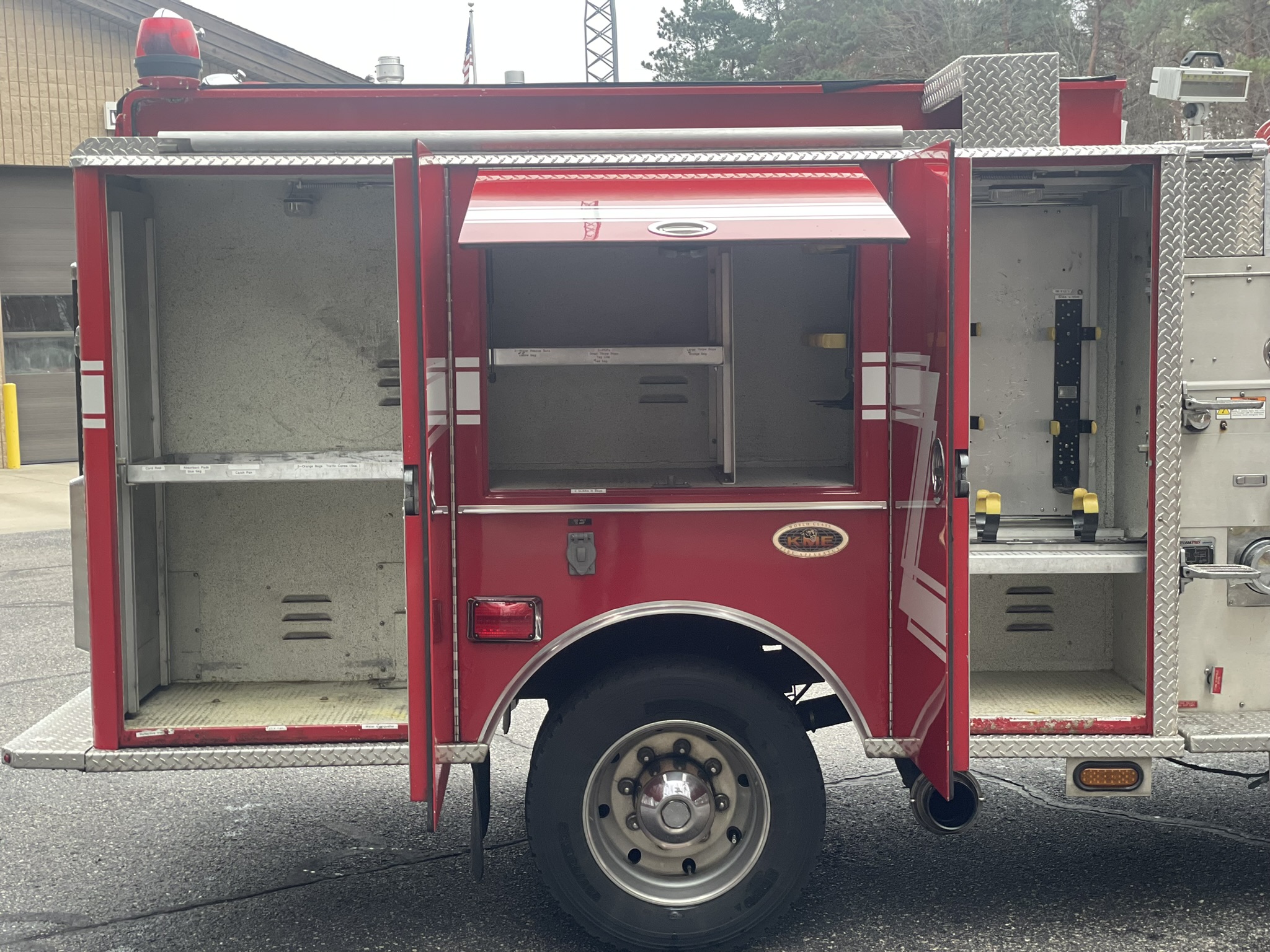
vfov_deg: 28.0
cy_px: 476
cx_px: 635
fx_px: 1908
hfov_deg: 36.8
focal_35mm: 52
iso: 125
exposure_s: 1/122
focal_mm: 6
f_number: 2
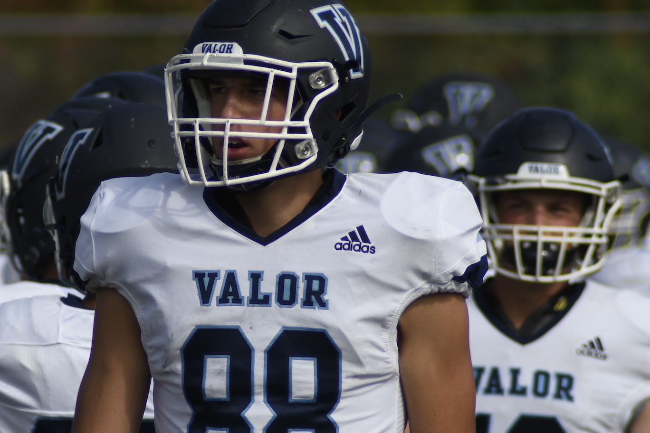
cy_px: 256
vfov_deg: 1.6
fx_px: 15833
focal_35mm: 877
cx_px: 223
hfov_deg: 2.4
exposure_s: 1/1000
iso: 125
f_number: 6.3
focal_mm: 300
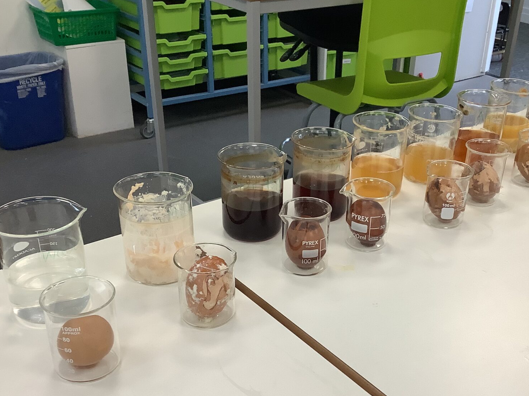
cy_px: 248
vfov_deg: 33.4
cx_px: 335
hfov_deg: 43.5
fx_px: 657
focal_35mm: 43
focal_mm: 3.3
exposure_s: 1/120
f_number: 2.4
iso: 100
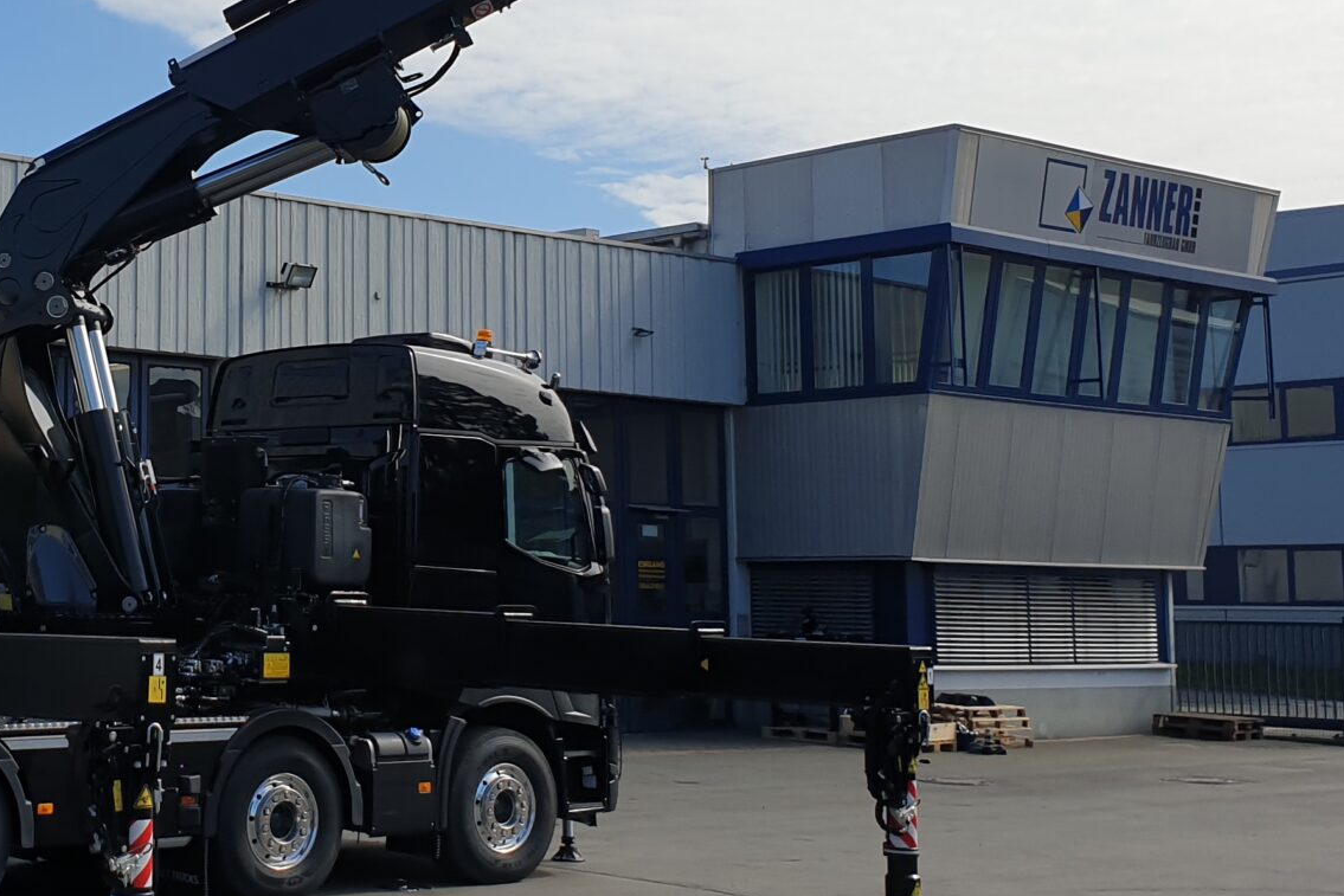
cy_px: 320
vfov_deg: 22.2
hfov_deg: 31.5
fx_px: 2277
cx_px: 155
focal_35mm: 61
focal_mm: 4.3
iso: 50
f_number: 2.4
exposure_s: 1/2387
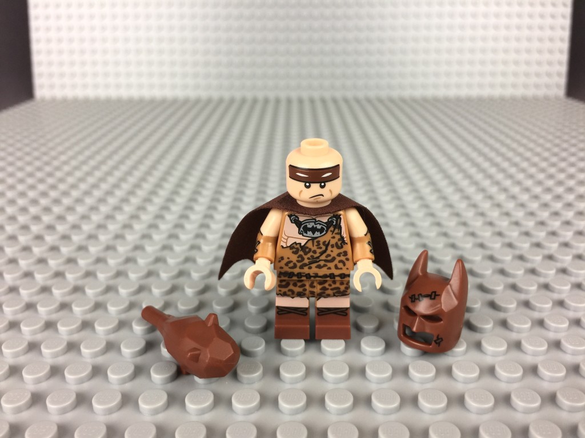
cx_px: 292
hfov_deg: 61.7
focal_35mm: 29
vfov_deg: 48.2
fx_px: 490
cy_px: 219
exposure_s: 1/40
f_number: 2.2
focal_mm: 4.15
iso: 32
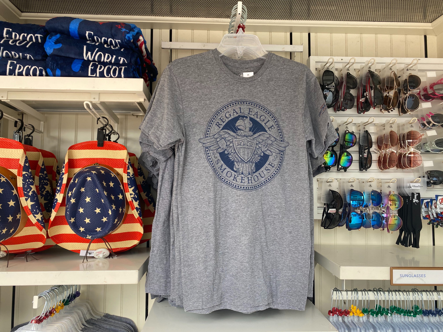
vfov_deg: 53.1
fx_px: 333
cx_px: 222
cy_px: 166
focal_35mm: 26
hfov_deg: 67.3
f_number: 1.8
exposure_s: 1/121
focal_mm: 4.25
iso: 40
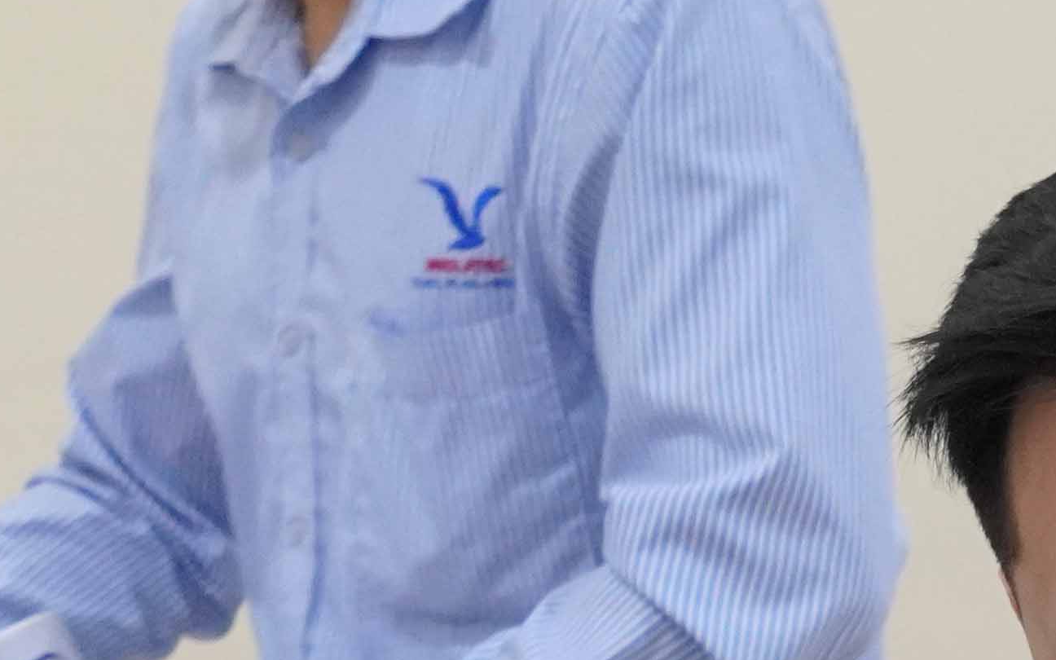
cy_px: 709
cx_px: 195
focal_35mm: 221
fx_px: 6374
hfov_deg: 9.4
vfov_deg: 5.9
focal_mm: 31.3
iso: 2500
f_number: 4
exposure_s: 1/160
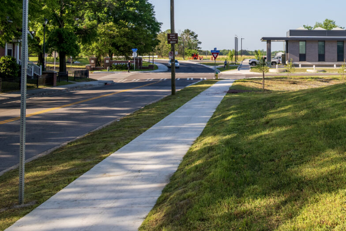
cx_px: 304
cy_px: 15
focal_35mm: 47
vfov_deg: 27.4
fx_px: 452
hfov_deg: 39.3
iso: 100
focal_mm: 24
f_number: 6.3
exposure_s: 1/320
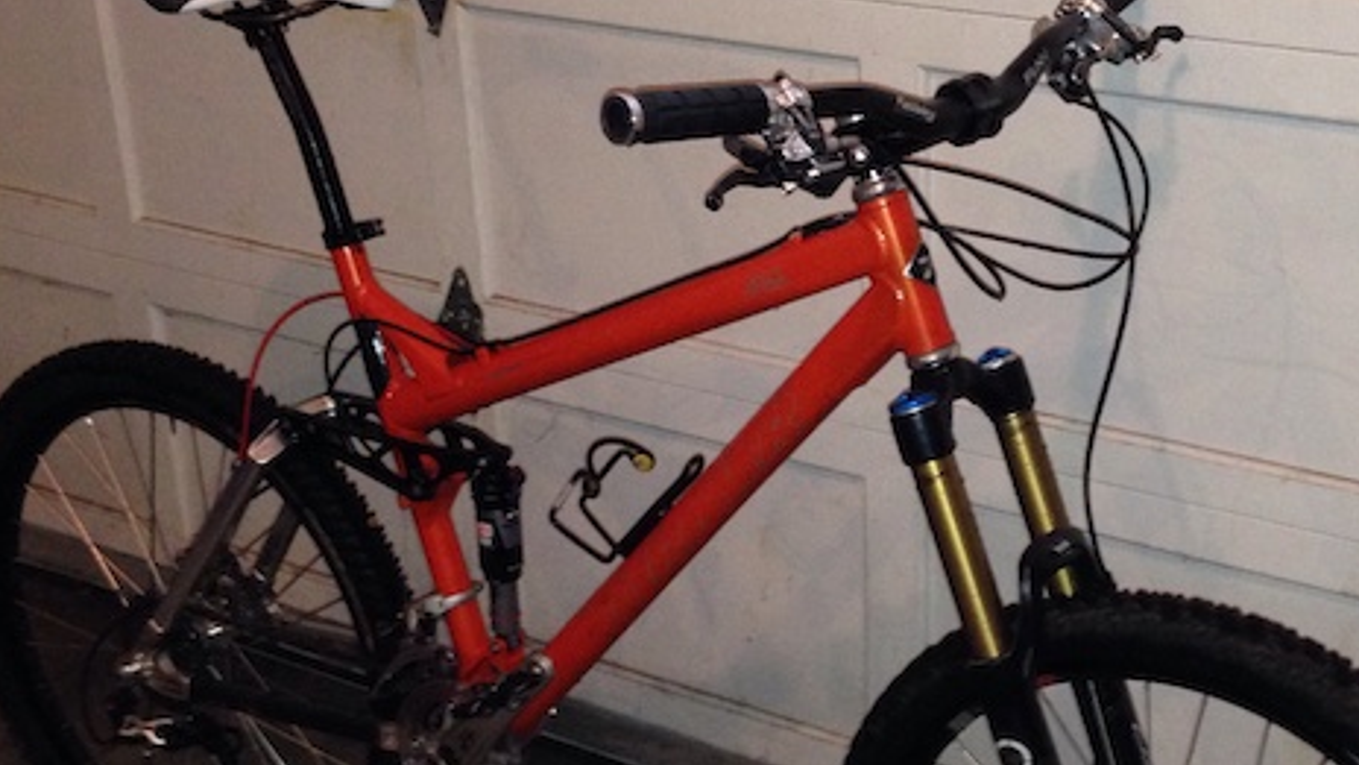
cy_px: 495
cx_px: 811
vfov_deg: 19.4
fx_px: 2234
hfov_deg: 33.7
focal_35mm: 62
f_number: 2.4
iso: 250
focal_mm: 4.12
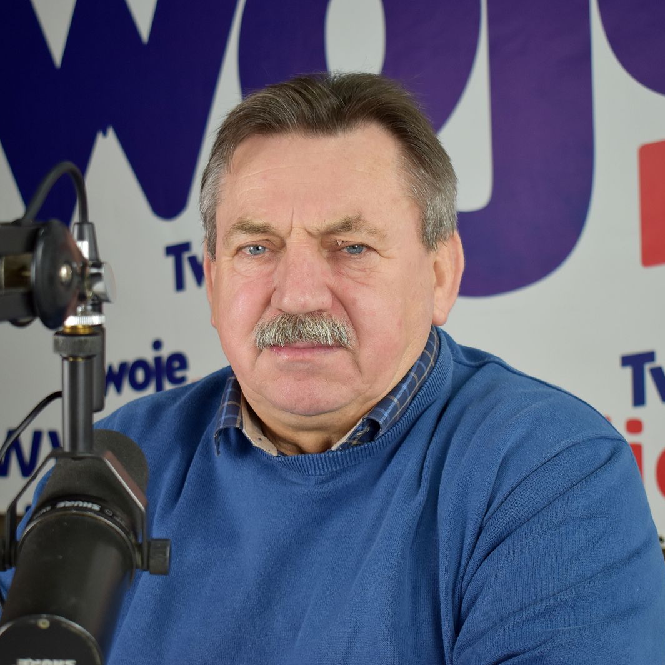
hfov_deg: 26.1
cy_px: 336
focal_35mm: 66
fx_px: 1434
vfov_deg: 26.1
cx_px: 296
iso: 560
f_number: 4.5
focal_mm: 34
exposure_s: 1/60
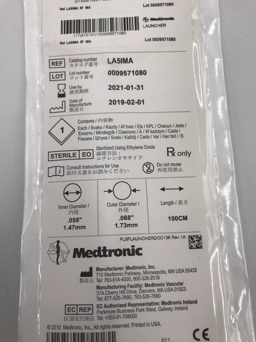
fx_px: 276
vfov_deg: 63.4
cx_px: 128
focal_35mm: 28
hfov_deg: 49.8
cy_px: 171
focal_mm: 3.99
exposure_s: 1/120
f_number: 1.8
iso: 25
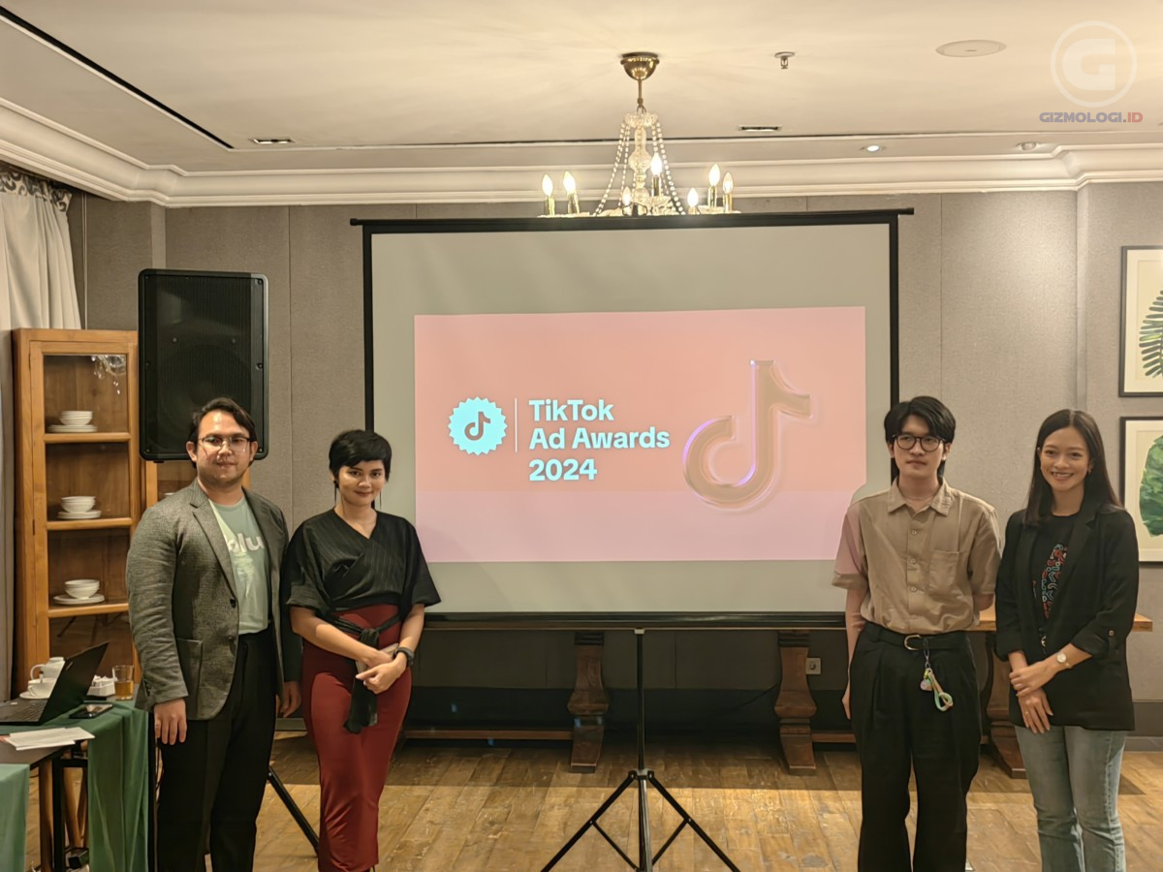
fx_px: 1377
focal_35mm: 41
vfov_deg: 35.1
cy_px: 436
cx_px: 582
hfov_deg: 45.8
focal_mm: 5.54
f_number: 1.8
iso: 80
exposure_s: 1/50
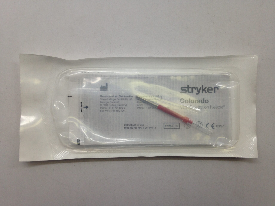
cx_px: 138
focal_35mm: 33
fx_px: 262
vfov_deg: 42.9
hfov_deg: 55.4
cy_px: 103
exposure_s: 1/60
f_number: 2.4
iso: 50
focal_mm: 4.12
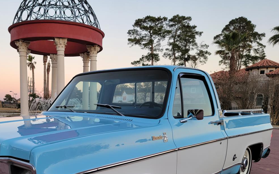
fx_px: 281
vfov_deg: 33.2
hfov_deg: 51.7
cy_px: 145
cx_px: 91
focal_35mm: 37
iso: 64
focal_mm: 6.7
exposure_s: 1/120
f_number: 1.8
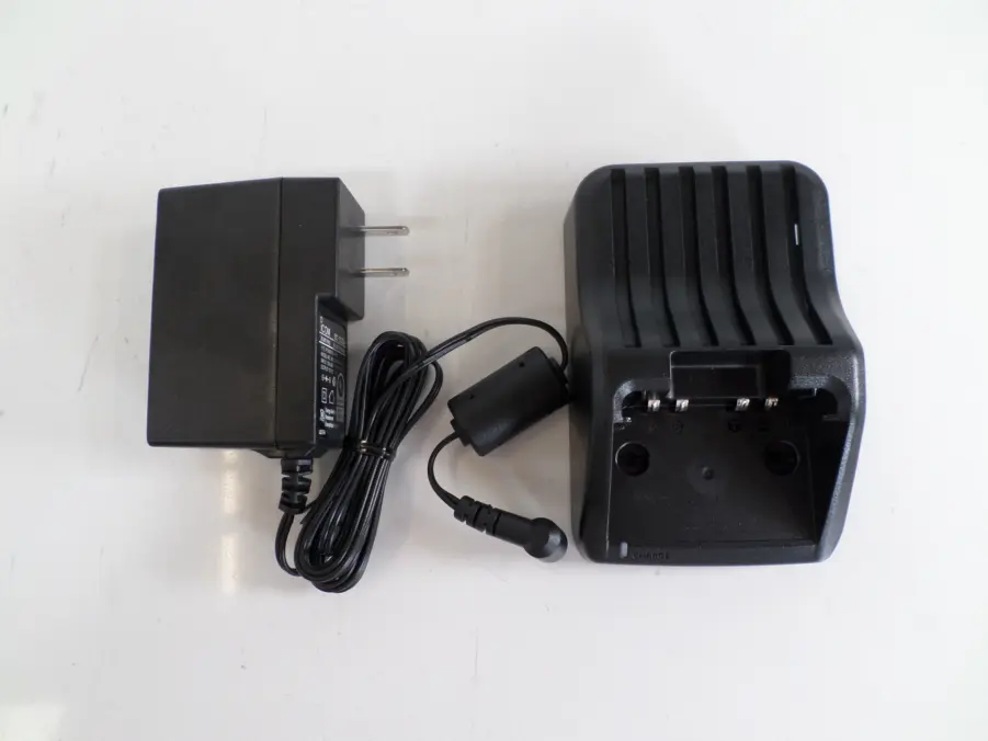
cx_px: 494
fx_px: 714
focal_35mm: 25
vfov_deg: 54.9
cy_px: 370
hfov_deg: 69.4
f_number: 2.5
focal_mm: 4.5
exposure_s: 1/60
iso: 80
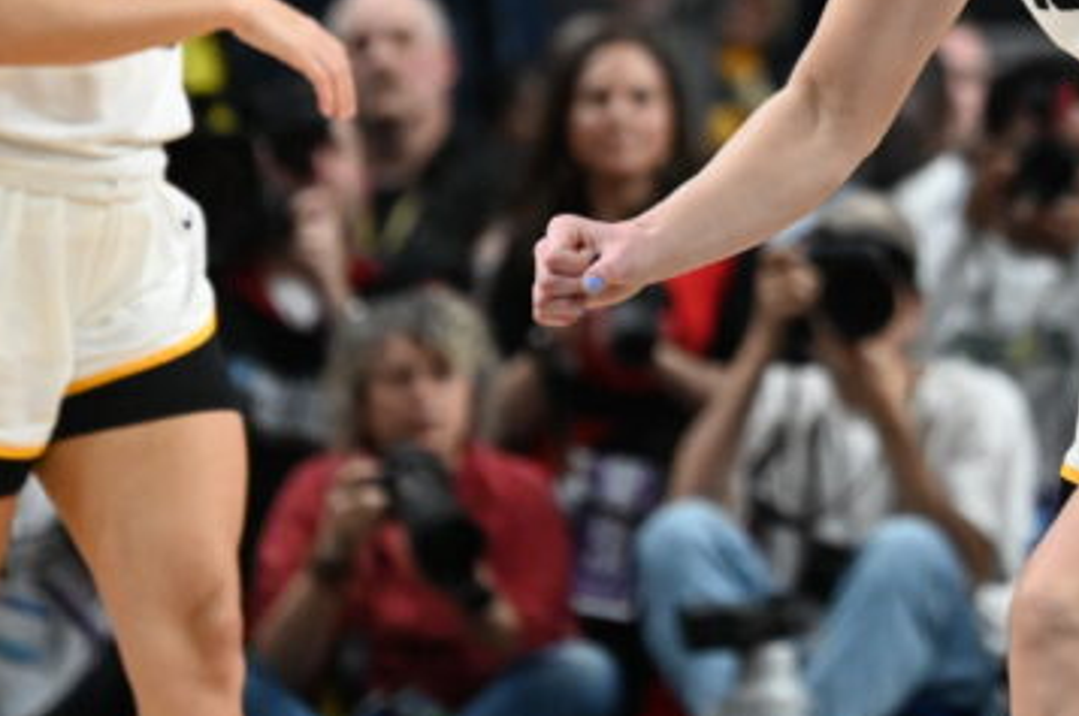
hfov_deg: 2.5
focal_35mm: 832
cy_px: -264
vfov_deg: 1.6
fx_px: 24903
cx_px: 1158
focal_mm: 290
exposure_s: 1/1250
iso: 6400
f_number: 5.3
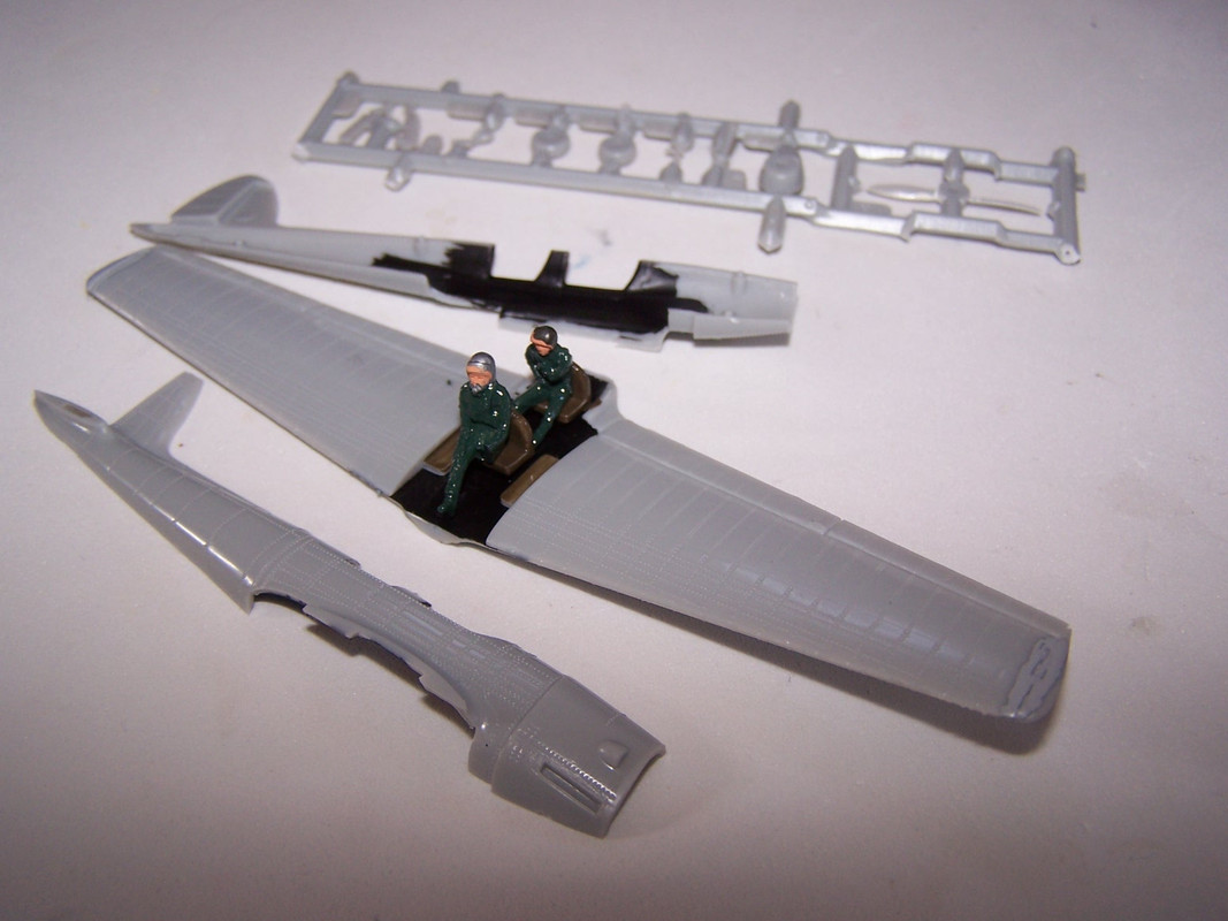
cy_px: 460
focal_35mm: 38
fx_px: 1348
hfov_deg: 49.0
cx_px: 614
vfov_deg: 37.7
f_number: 2.8
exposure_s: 1/60
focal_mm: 6.3
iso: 80
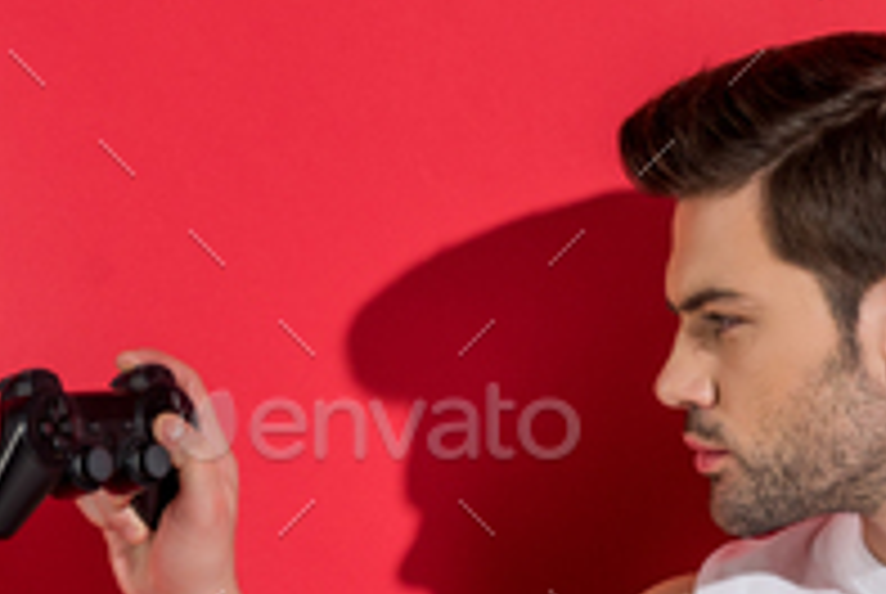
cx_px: 1039
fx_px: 8257
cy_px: 639
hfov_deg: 6.1
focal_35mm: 335
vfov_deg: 4.1
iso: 125
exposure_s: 1/200
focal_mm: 112
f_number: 7.1
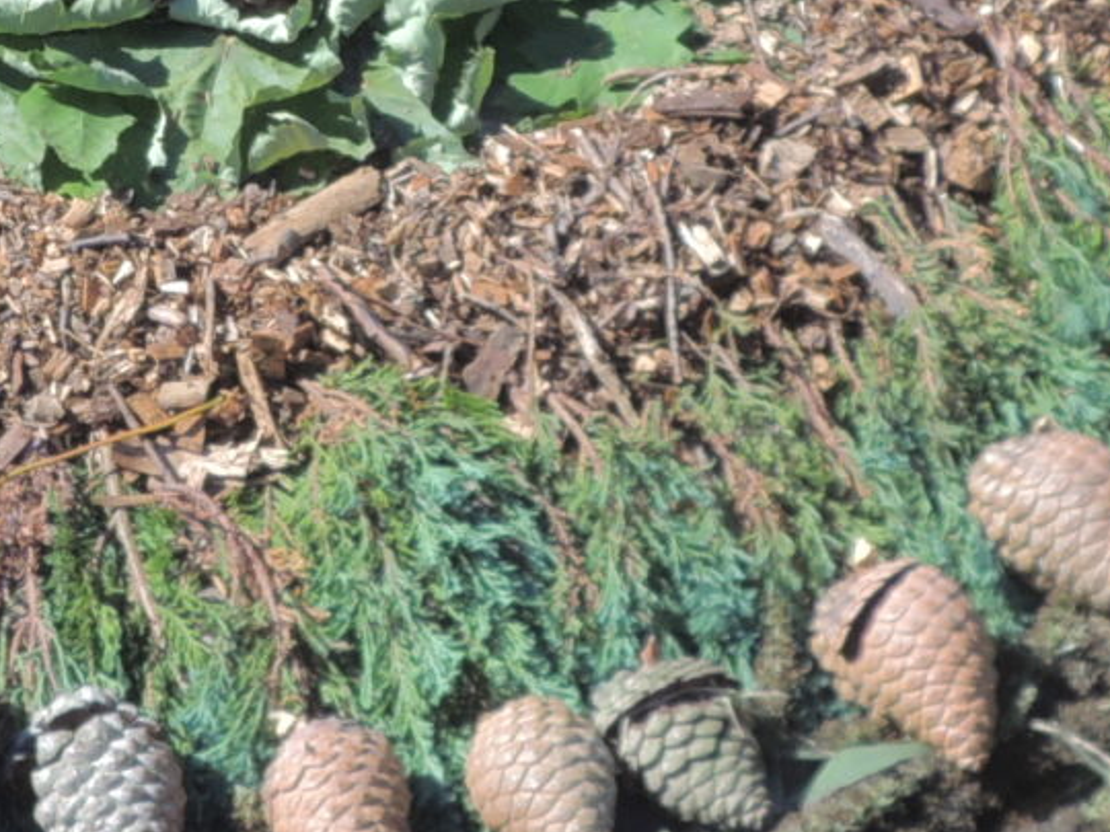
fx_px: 4714
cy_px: 129
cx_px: 88
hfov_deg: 13.3
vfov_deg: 10.1
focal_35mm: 147
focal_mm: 5.5
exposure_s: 1/640
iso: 100
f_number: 3
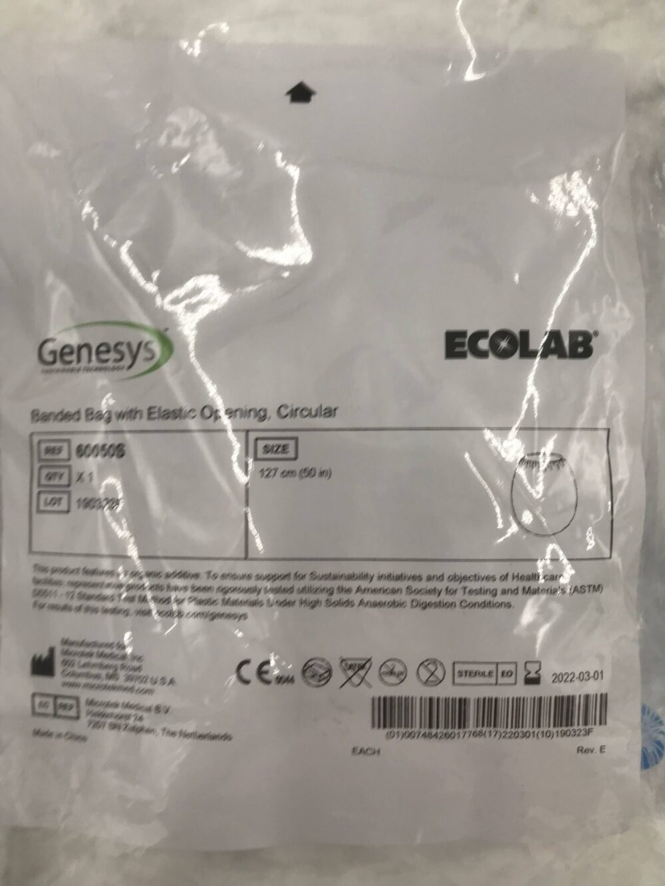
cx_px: 332
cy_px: 443
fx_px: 717
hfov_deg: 49.8
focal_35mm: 28
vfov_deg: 63.4
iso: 25
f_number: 1.8
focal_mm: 3.99
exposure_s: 1/60
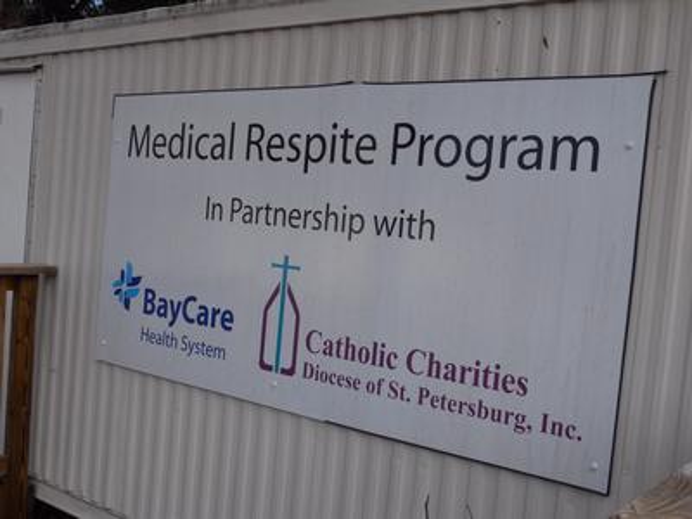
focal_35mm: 41
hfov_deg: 45.8
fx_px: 820
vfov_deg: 35.1
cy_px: 260
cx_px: 346
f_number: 3.2
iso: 80
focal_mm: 7.3
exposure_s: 1/800
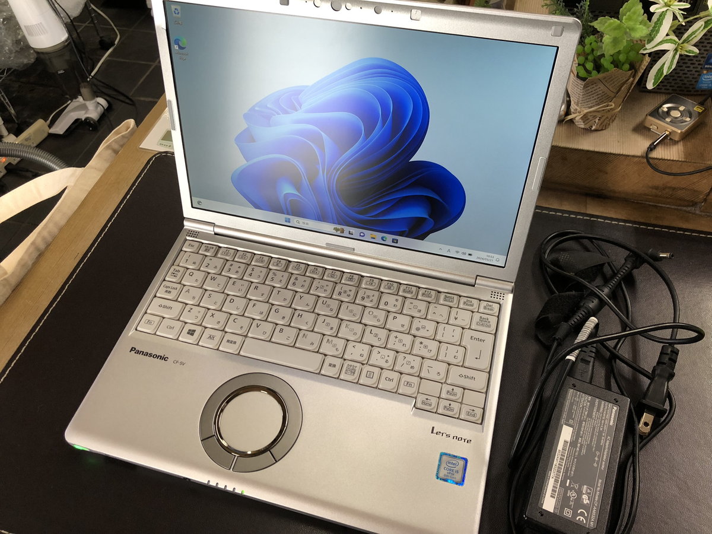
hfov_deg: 63.4
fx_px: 576
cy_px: 267
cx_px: 356
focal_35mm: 28
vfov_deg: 49.7
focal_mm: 3.99
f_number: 1.8
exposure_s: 1/19
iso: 40
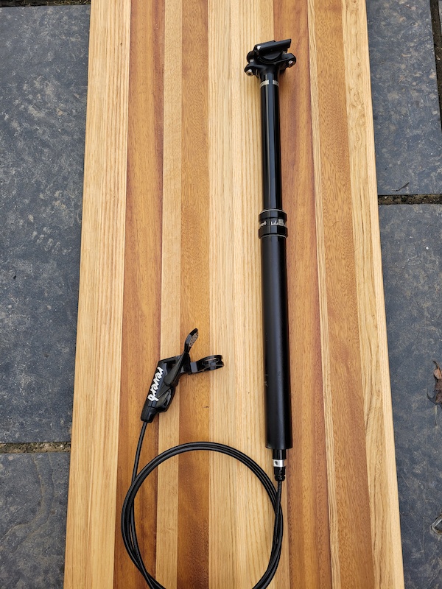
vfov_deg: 67.3
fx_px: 443
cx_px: 221
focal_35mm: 26
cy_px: 294
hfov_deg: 53.1
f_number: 1.8
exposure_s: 1/285
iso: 40
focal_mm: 5.4
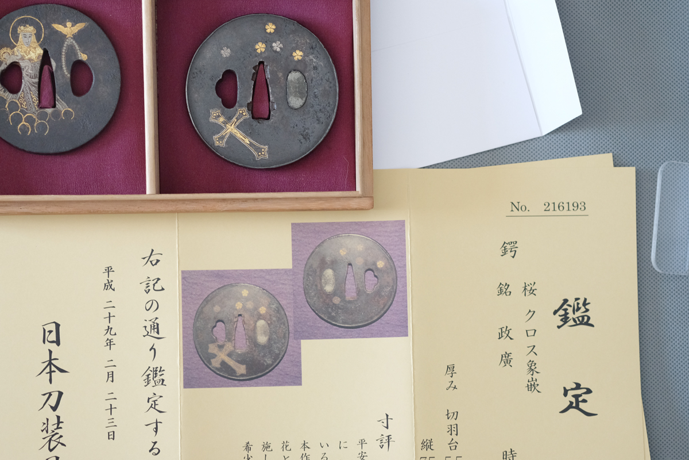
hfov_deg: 22.6
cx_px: 344
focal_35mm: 90
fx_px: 1722
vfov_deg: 15.2
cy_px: 230
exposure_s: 1/125
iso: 1600
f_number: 4
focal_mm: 60
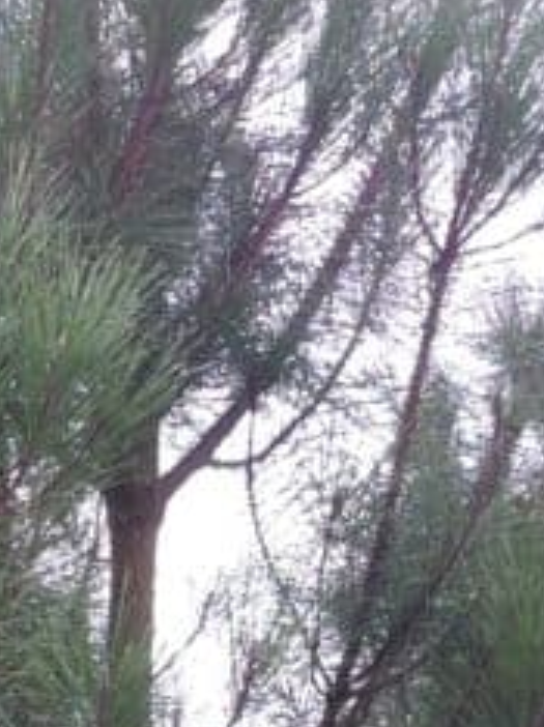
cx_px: 166
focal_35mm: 153
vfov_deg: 12.6
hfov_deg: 9.7
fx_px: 3212
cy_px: 913
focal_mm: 3.85
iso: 80
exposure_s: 1/120
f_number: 2.8
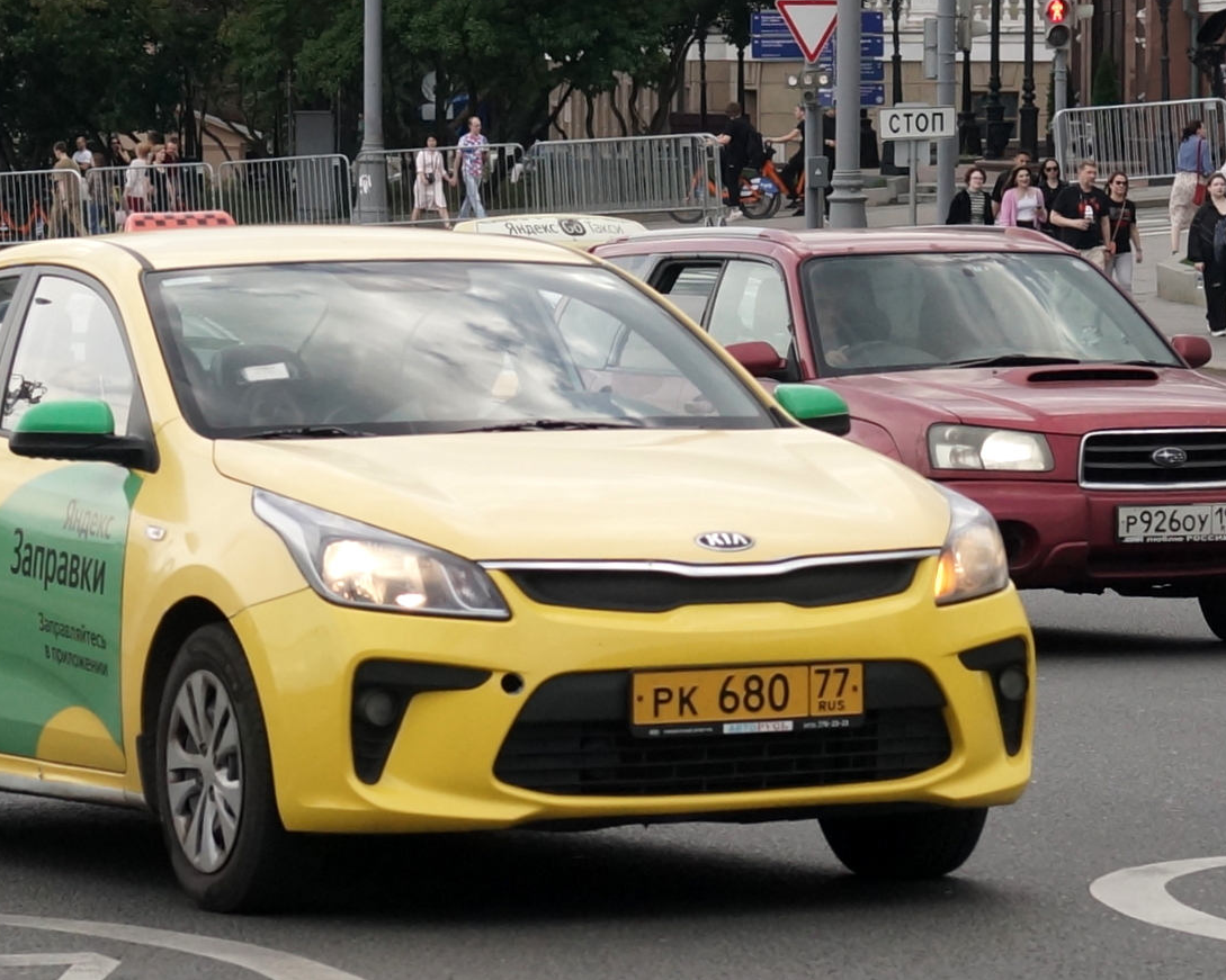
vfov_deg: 22.2
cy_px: 487
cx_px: 374
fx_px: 2503
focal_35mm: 69
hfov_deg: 27.3
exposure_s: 1/1000
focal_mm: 50
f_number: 5
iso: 500
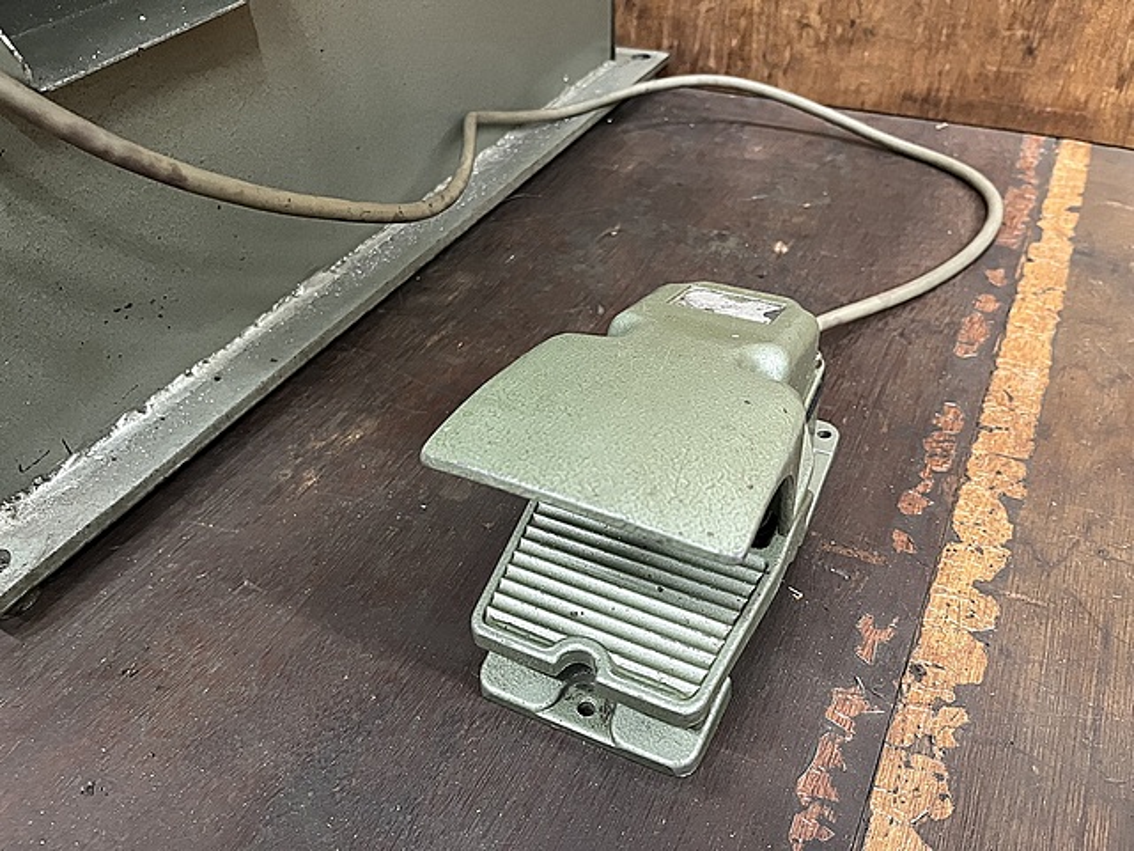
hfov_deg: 67.3
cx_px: 567
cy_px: 426
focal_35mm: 26
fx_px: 852
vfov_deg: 53.1
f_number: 1.6
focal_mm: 5.1
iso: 500
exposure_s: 1/42
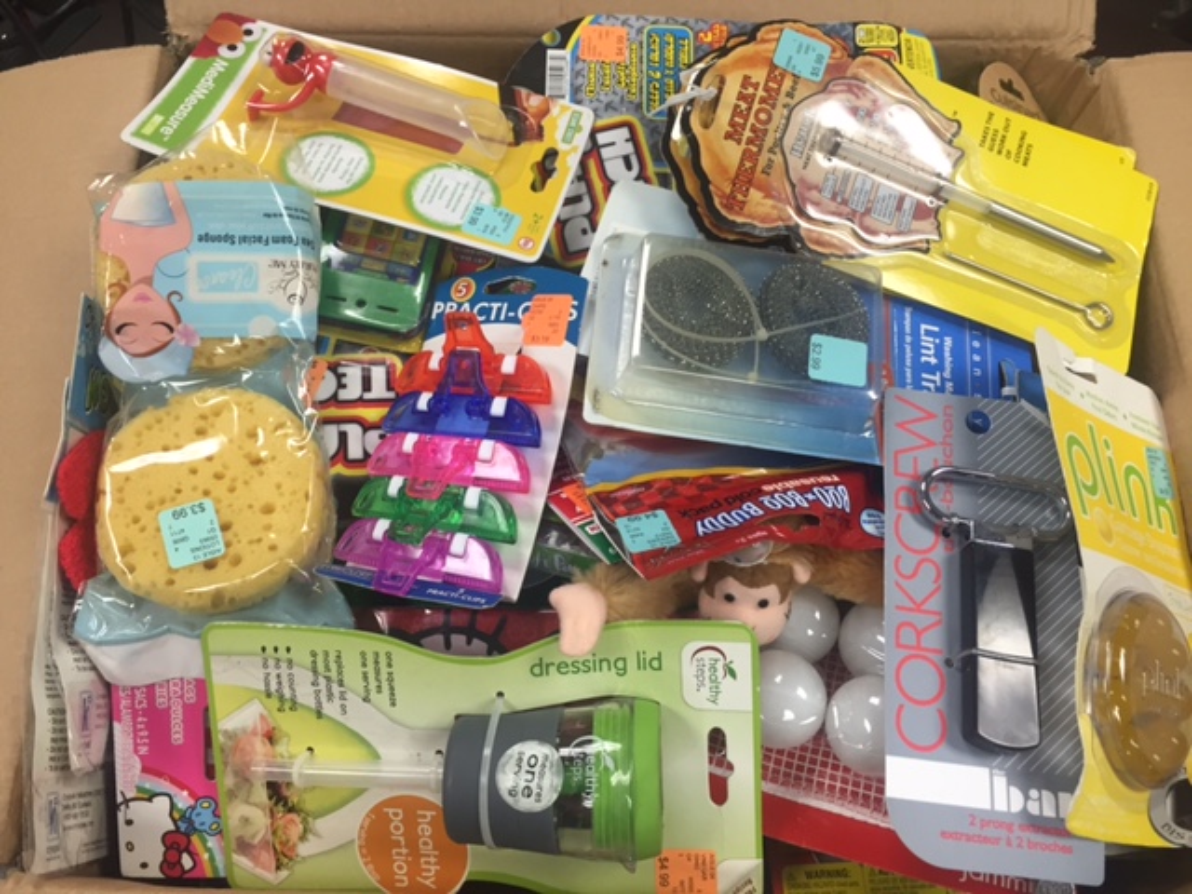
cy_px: 447
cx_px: 596
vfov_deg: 48.2
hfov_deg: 61.7
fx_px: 999
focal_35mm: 29
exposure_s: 1/30
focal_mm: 4.15
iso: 80
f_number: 2.2
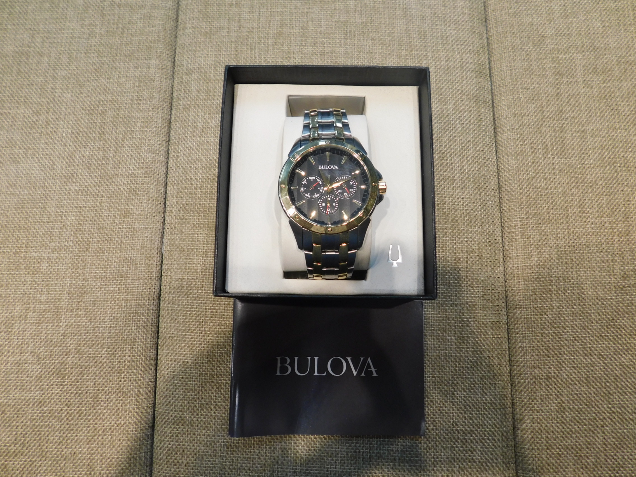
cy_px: 238
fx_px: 423
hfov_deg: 73.9
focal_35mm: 23
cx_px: 318
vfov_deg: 58.9
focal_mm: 4
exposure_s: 1/40
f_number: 3
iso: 125
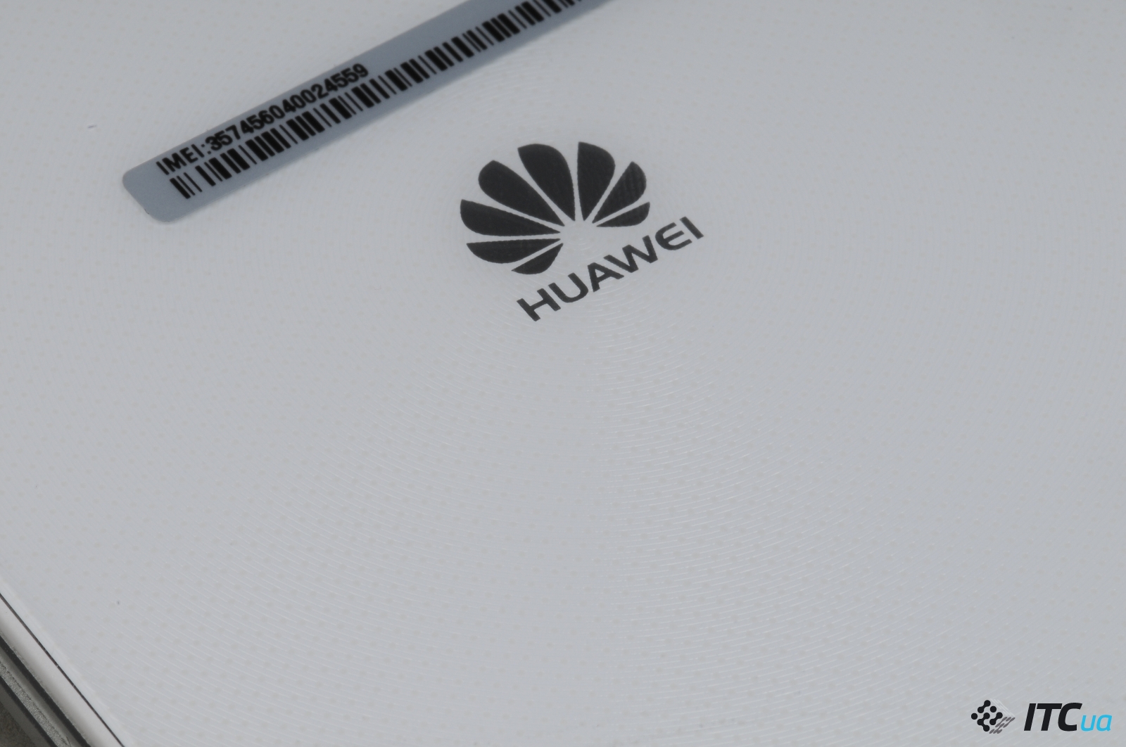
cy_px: 374
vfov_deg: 8.7
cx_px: 563
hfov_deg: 13.1
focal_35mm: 158
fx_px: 4919
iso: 200
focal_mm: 105
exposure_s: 1/6
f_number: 36
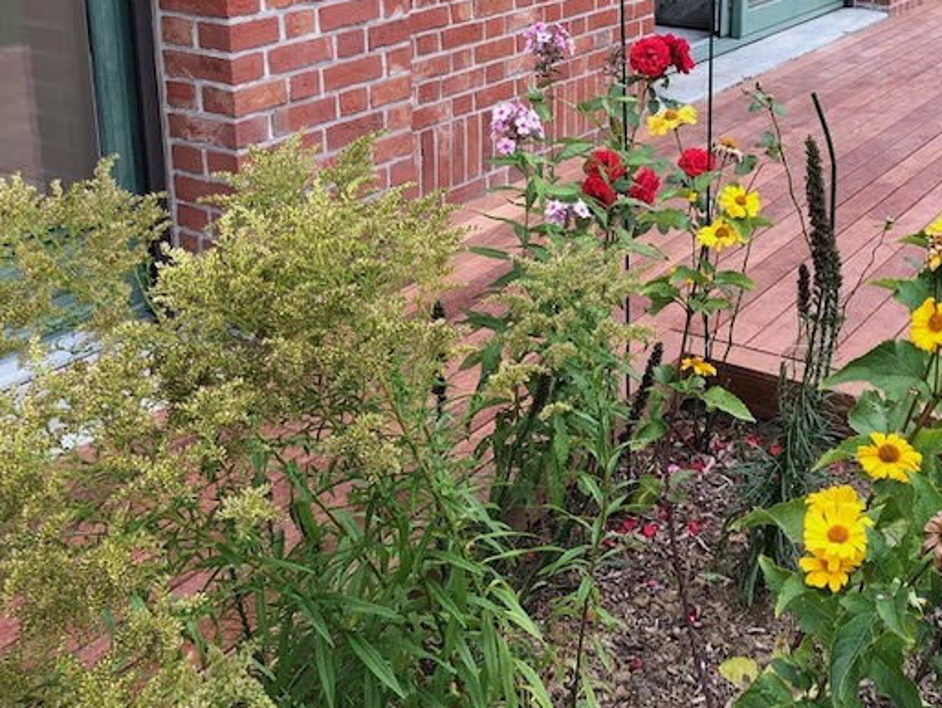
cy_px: 166
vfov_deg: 29.2
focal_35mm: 49
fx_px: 1334
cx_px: 737
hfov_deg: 37.7
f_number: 1.8
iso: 20
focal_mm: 3.99
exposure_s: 1/120
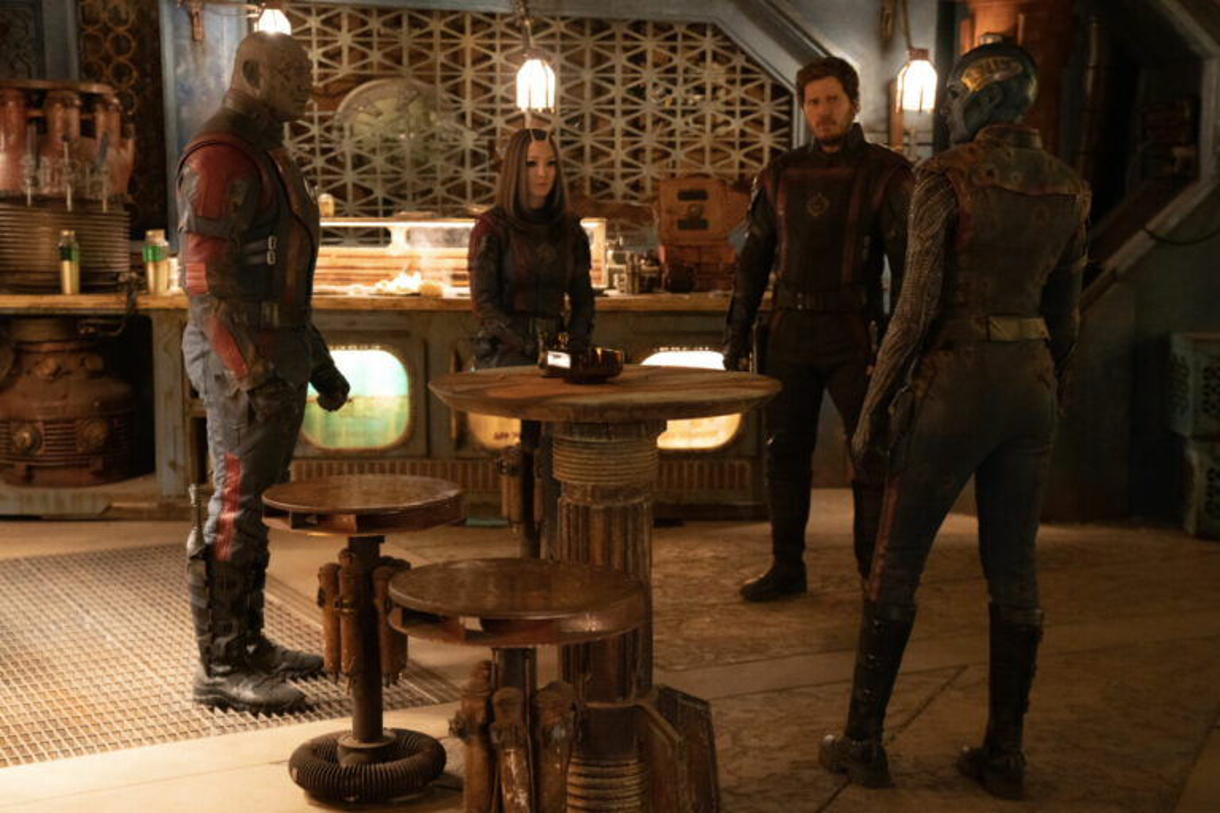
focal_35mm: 56
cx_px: 610
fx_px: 1898
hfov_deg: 35.6
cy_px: 406
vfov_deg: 24.2
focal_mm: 56
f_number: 2.8
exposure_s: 1/125
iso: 8000
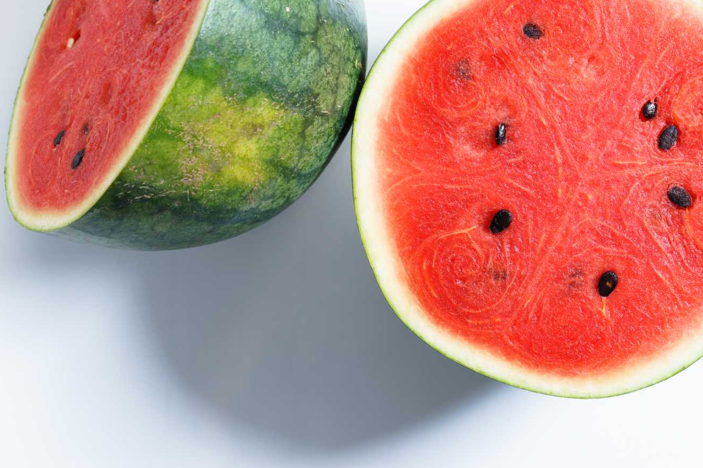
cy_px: 113
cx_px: 451
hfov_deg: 14.6
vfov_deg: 9.8
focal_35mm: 140
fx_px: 2734
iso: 125
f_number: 9
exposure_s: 1/125
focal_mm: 90
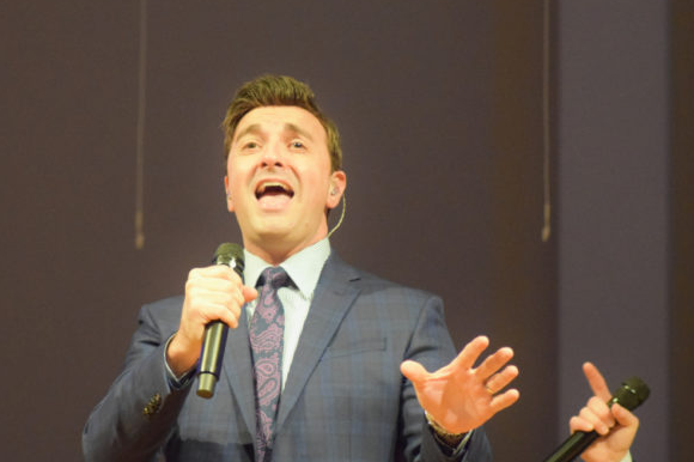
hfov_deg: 9.9
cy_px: 242
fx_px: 4020
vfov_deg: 6.6
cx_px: 256
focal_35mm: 209
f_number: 4.2
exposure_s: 1/125
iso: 6400
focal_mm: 105
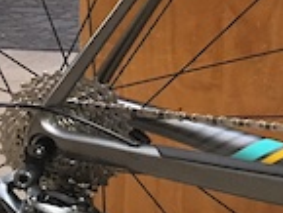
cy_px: -57
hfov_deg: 11.0
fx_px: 1309
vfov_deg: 9.1
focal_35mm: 160
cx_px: 599
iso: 80
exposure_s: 1/30
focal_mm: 4.15
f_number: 2.2
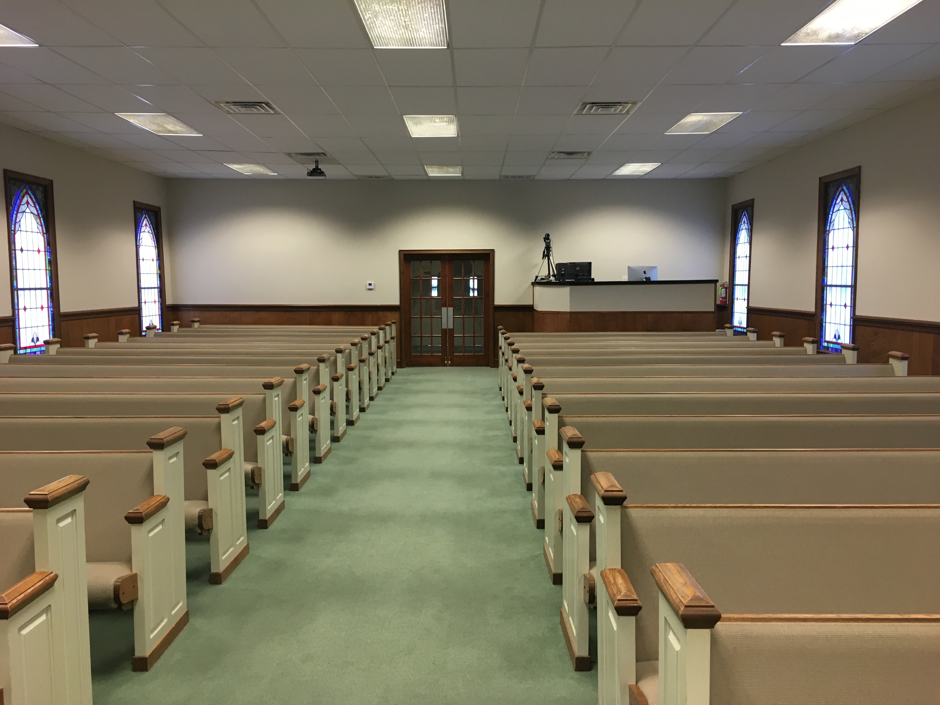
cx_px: 470
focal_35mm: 29
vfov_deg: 48.2
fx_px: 787
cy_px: 352
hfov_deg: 61.7
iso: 80
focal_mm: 4.15
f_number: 2.2
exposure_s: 1/30
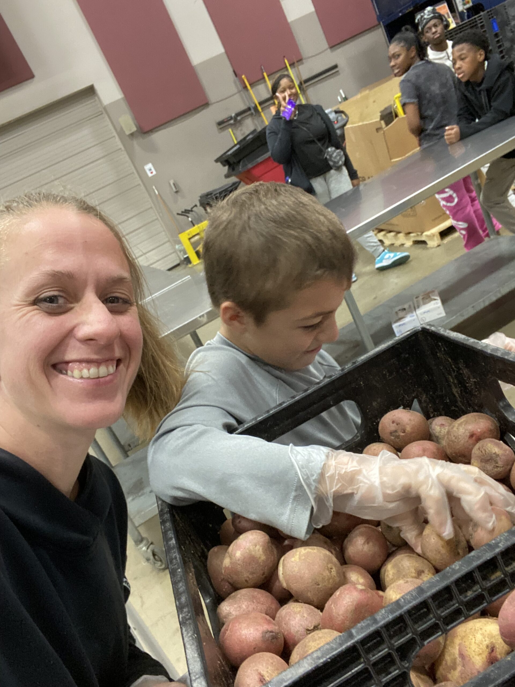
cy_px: 344
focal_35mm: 30
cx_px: 258
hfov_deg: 46.8
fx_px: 595
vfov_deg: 60.0
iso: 320
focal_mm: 2.71
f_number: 2.2
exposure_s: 1/30
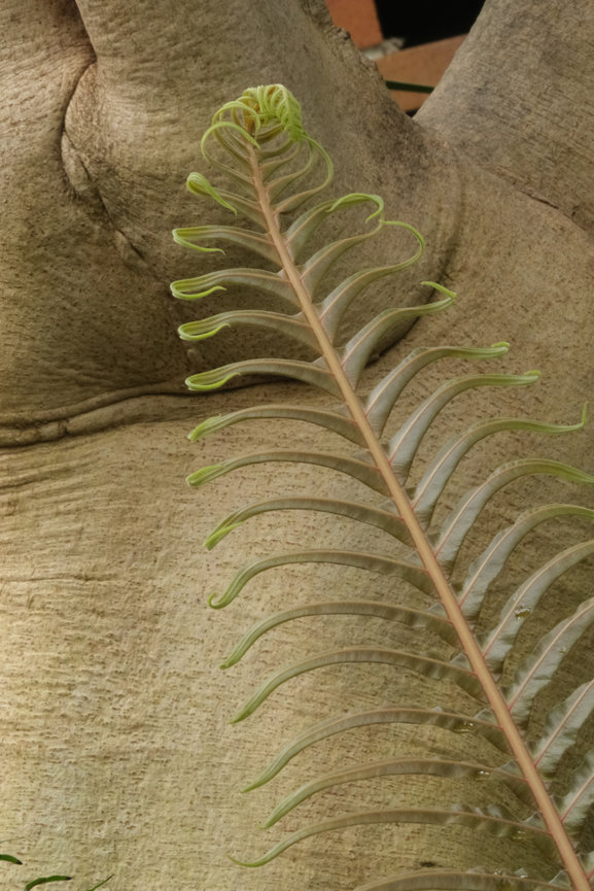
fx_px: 8089
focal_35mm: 327
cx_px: 297
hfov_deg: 4.2
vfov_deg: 6.3
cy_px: 446
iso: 2000
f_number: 40
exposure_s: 1/3
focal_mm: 218.1
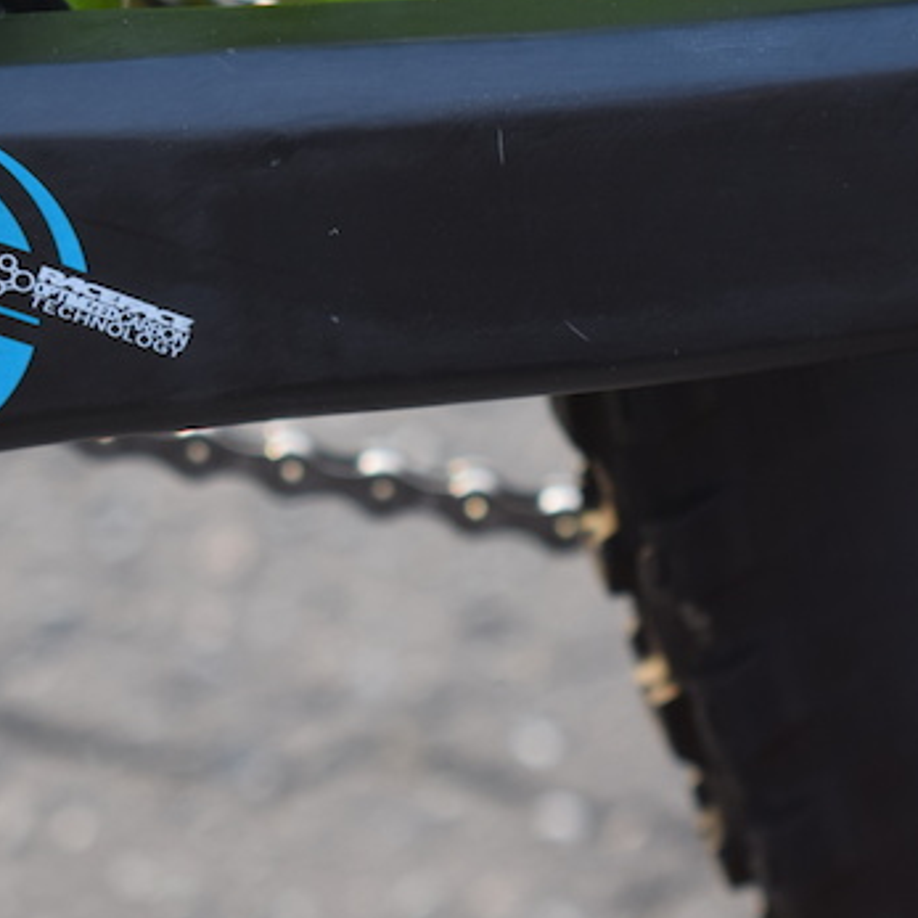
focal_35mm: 141
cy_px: 348
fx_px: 4230
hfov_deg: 12.4
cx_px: 661
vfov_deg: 12.4
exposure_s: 1/125
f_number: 5.6
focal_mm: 48
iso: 400
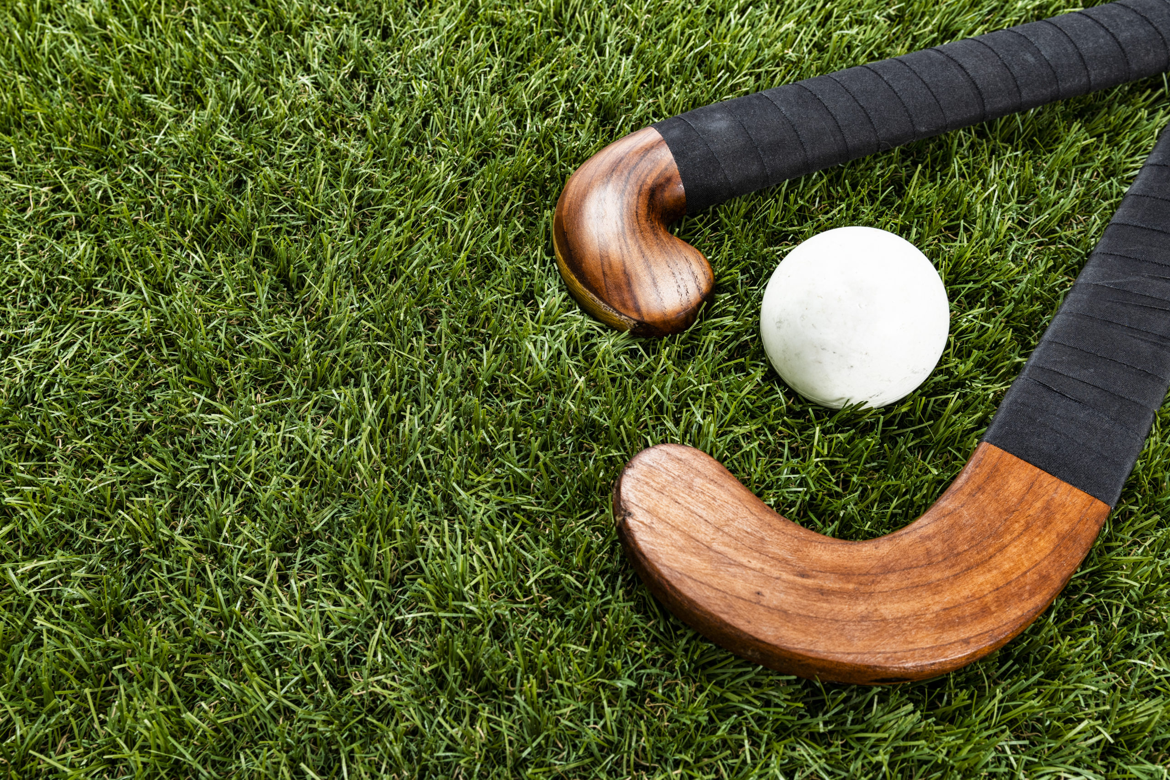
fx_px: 1170
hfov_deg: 53.1
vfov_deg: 36.9
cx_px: 585
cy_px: 390
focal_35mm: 36
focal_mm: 24
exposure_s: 1/160
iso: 100
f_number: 8
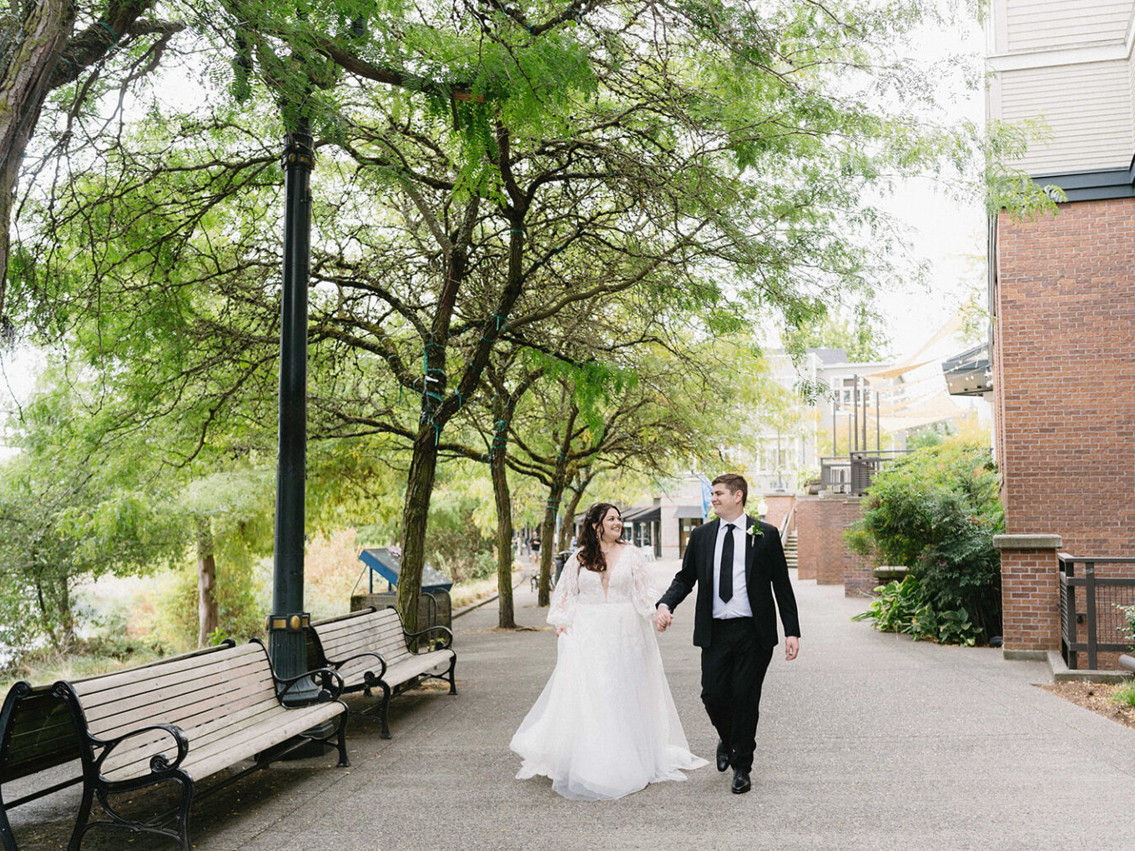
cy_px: 425
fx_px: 1246
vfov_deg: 37.7
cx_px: 638
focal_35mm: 38
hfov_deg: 48.9
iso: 250
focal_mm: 35
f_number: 2.5
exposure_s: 1/320
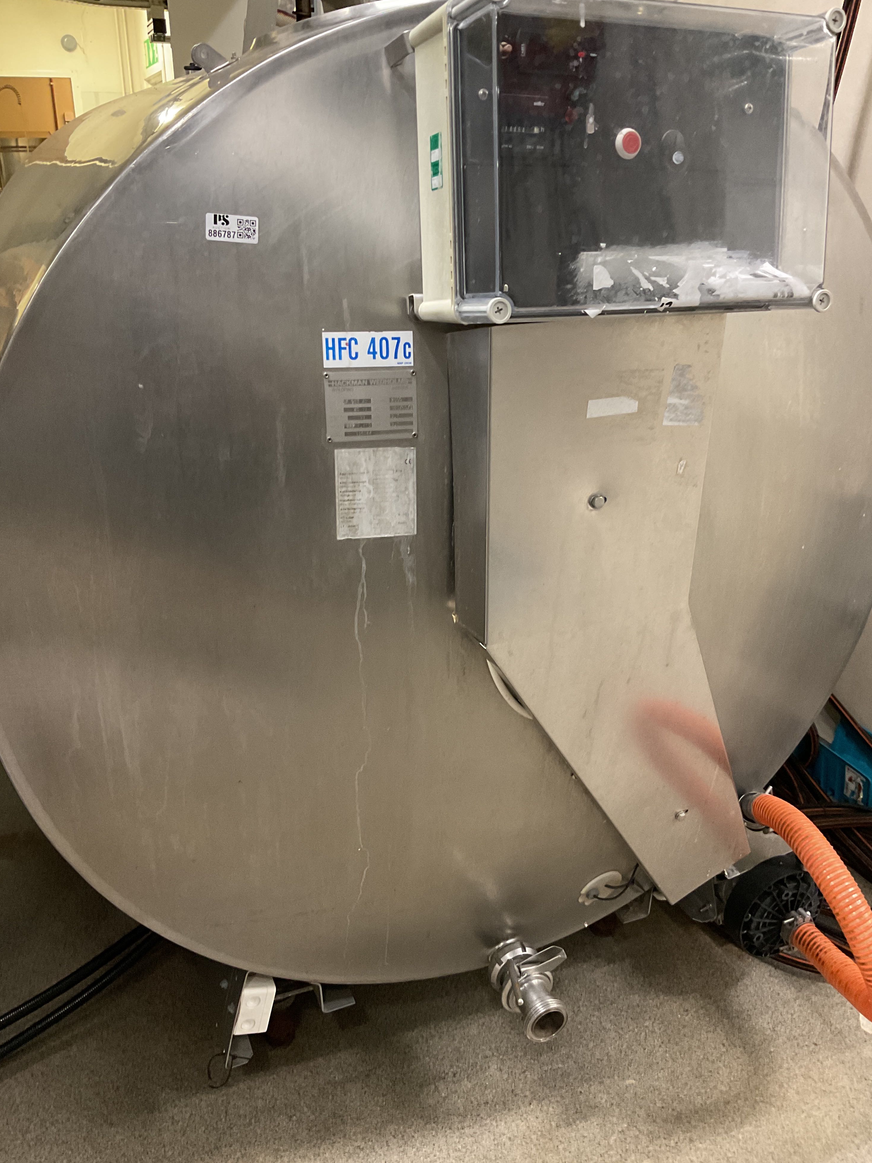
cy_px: 575
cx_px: 445
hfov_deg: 46.8
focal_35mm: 30
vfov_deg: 60.0
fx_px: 1008
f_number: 1.8
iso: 250
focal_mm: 3
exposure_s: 1/50
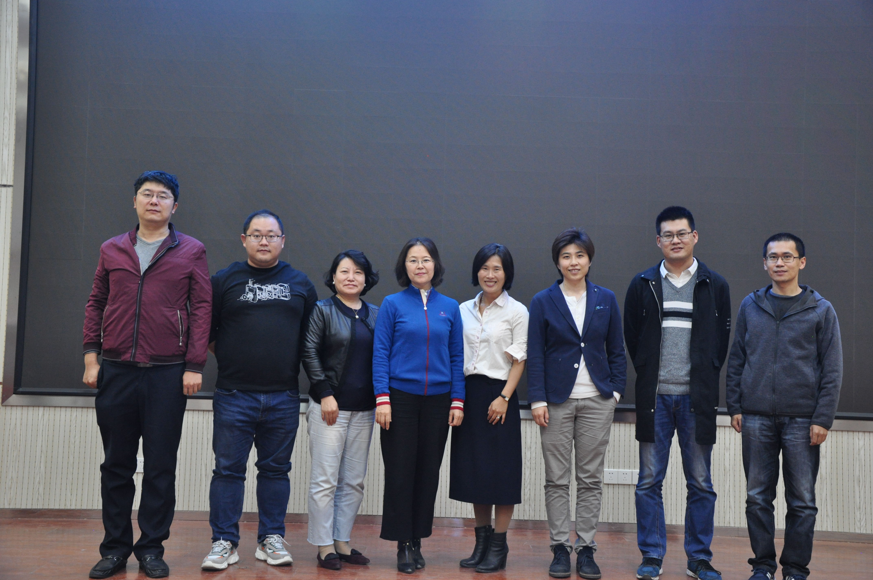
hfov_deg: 46.4
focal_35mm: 42
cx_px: 436
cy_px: 290
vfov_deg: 31.8
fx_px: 1017
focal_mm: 28
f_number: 4
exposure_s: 1/13
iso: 800
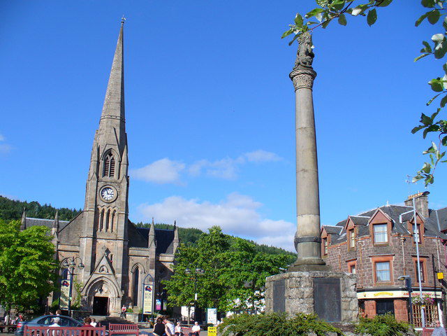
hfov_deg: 50.1
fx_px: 478
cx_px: 224
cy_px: 168
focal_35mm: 37
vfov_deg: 38.7
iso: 80
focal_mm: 6.1
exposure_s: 1/320
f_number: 5.6
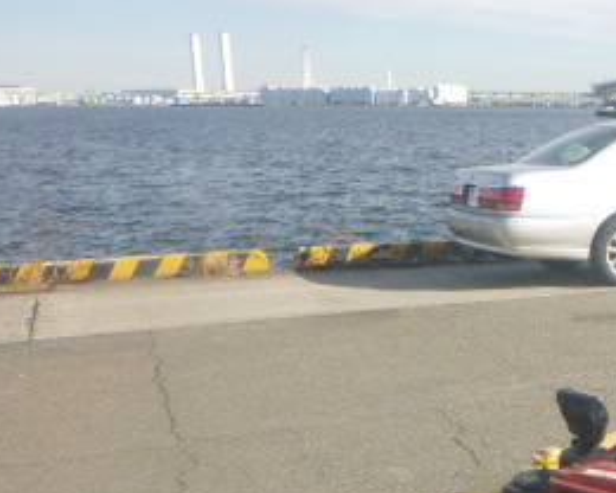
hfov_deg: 27.9
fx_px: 1094
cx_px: 720
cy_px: 450
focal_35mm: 60
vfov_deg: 24.6
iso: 100
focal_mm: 4.5
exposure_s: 1/500
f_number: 9
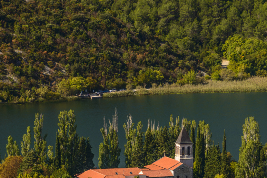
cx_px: 148
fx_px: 3258
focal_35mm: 439
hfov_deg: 4.7
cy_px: 163
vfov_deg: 3.1
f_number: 7.1
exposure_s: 1/125
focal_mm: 210
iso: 100
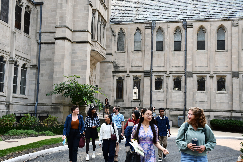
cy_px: 81
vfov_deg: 33.4
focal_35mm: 40
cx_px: 122
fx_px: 270
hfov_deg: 48.5
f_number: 5.6
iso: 280
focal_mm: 27
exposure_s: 1/250
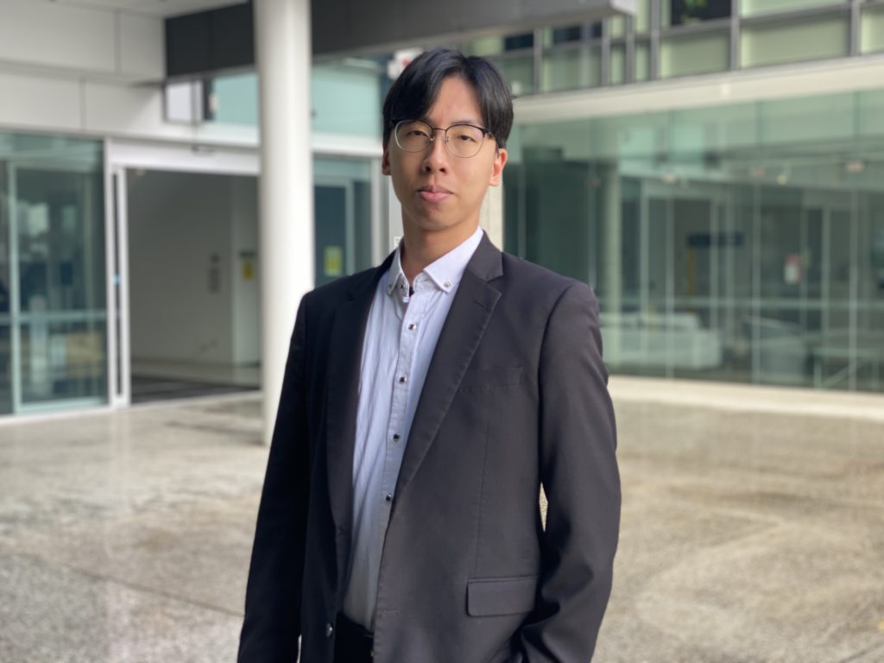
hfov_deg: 36.8
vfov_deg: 28.0
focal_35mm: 52
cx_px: 442
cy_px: 332
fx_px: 1328
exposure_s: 1/122
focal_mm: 6
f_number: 2
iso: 40
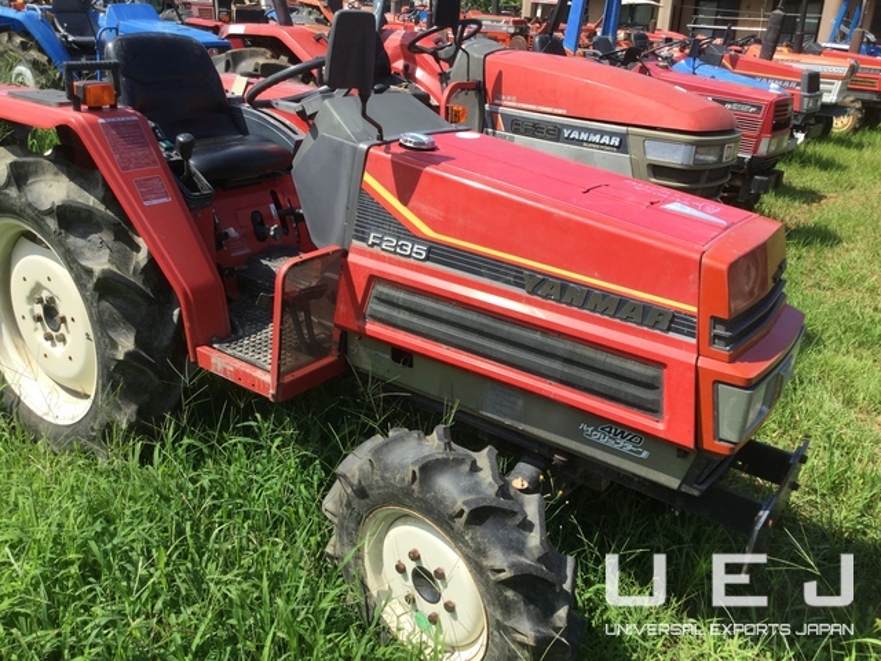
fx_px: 789
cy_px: 330
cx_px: 440
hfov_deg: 58.4
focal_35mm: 31
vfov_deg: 45.4
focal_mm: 3.3
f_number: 2.4
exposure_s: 1/849
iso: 25
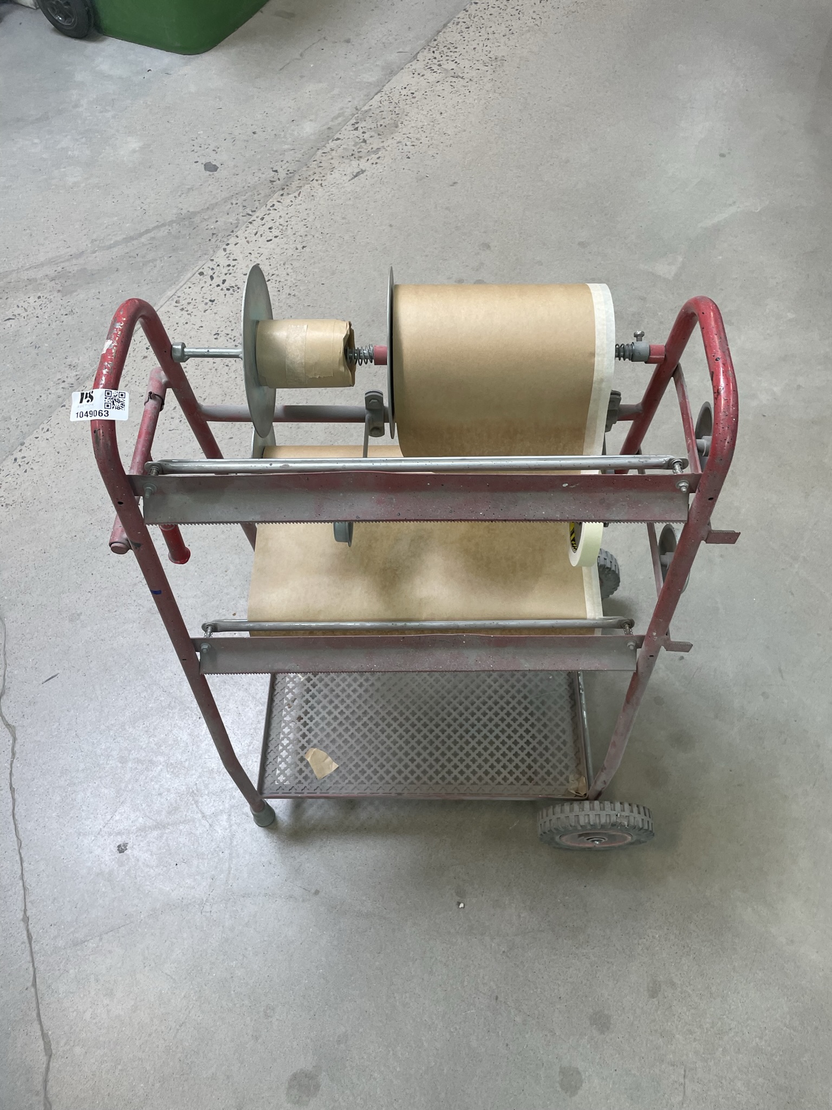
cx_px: 416
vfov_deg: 67.3
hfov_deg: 53.1
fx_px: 833
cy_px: 555
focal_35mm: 26
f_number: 1.6
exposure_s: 1/100
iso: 80
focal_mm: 4.2
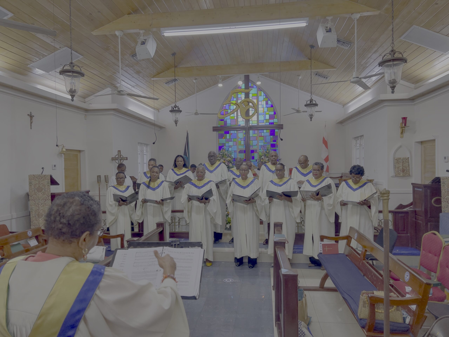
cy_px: 168
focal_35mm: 26
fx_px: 337
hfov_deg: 67.3
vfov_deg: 53.1
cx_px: 224
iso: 100
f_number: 1.5
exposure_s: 1/120
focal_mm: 5.7
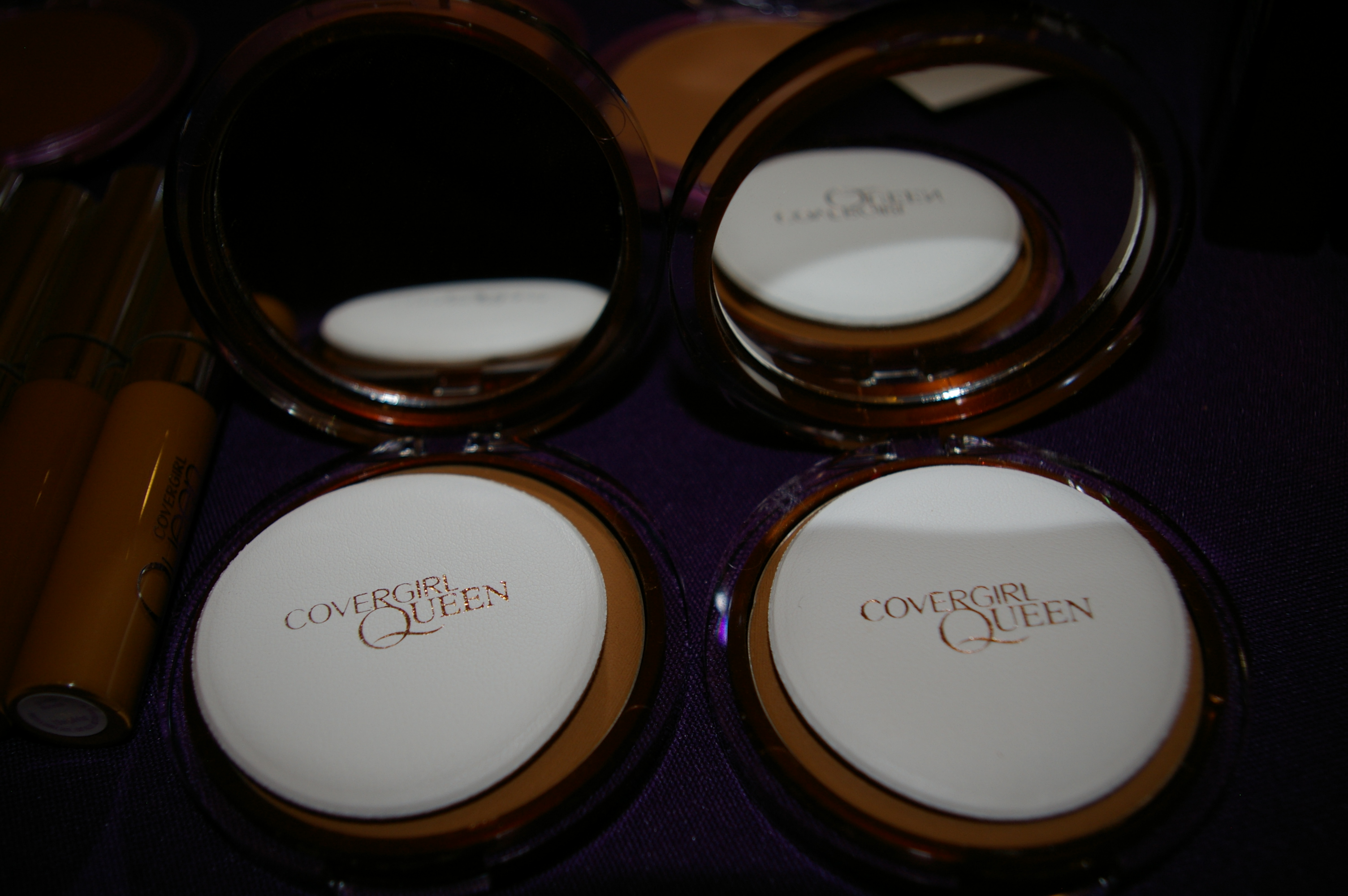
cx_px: 674
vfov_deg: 36.8
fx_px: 1347
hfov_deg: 53.2
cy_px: 448
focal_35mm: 36
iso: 200
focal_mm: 24
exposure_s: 1/45
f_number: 4
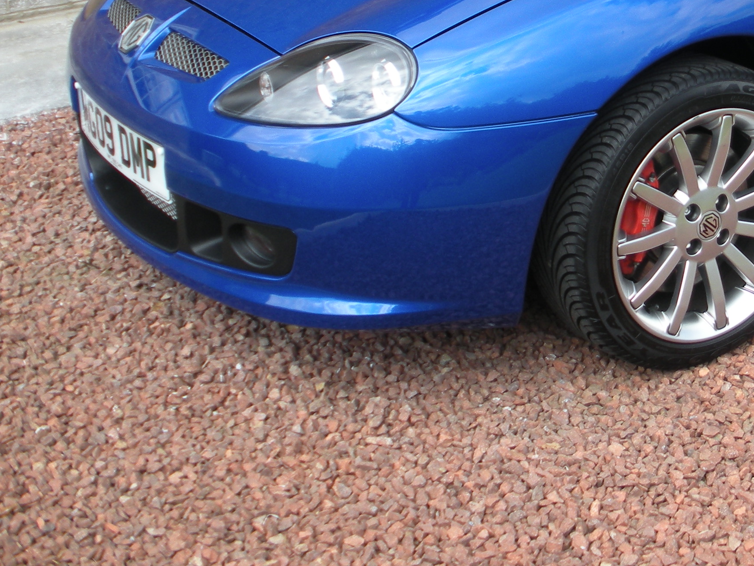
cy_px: 34
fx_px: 1634
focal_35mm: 75
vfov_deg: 19.2
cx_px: 753
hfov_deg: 24.8
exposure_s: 1/204
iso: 64
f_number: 3.5
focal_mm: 6.3
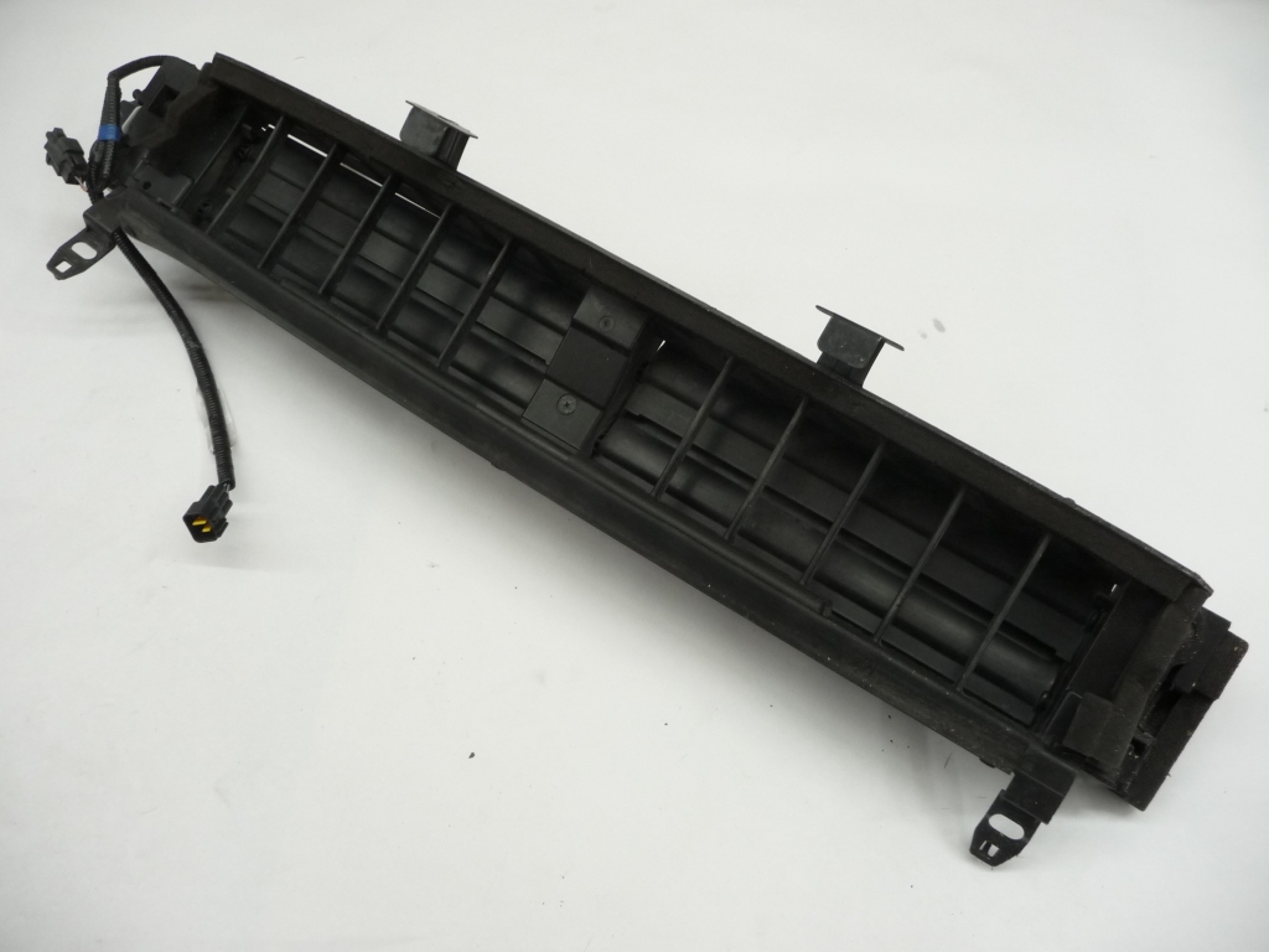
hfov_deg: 63.4
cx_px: 634
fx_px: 1026
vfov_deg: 49.7
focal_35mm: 28
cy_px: 476
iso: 200
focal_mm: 4.7
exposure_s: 1/30
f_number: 3.3
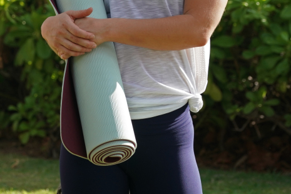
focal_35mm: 328
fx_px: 2651
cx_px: -78
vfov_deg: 4.2
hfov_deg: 6.2
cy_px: -34
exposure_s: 1/400
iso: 320
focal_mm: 127
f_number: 7.1
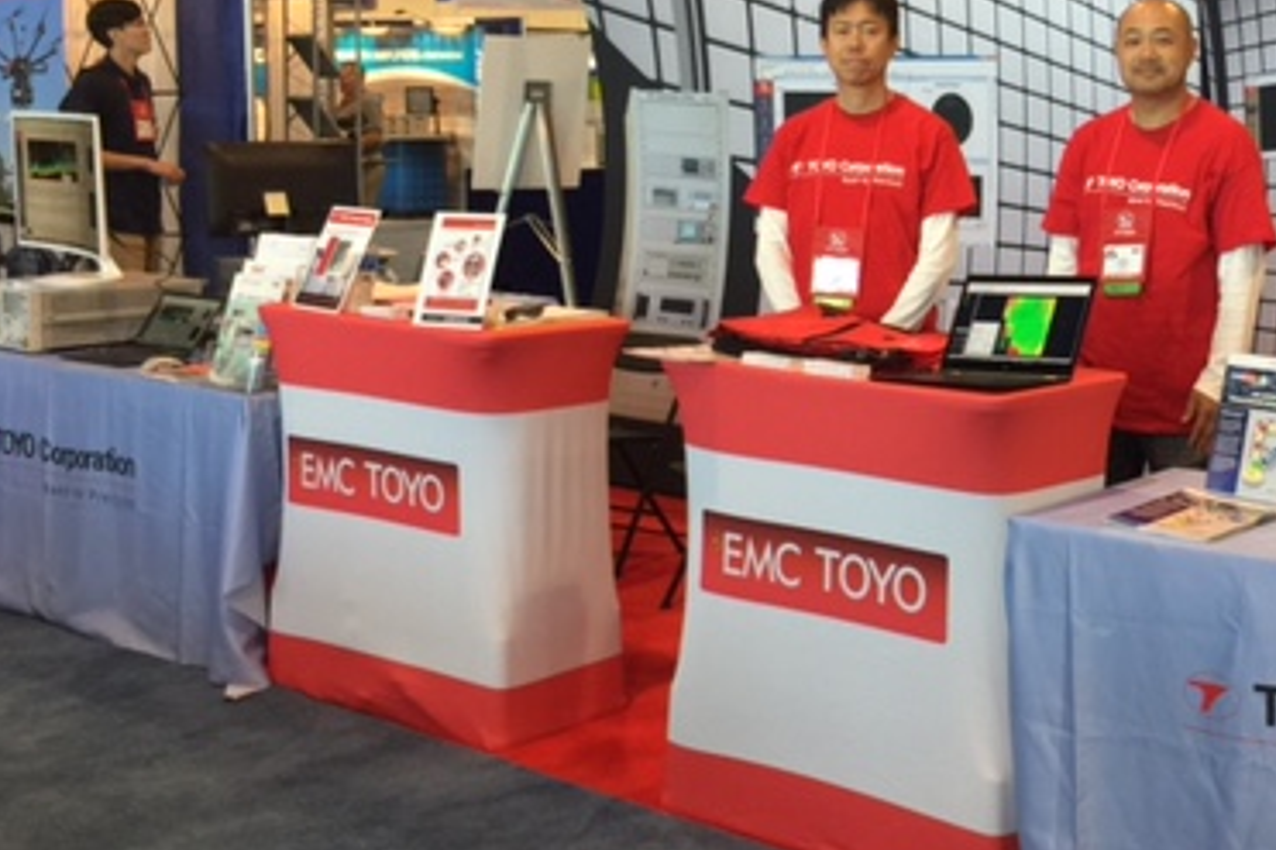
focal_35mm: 52
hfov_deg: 36.9
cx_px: 1021
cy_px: 251
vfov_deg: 25.8
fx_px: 1842
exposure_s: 1/15
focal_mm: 4.15
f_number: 2.2
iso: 40
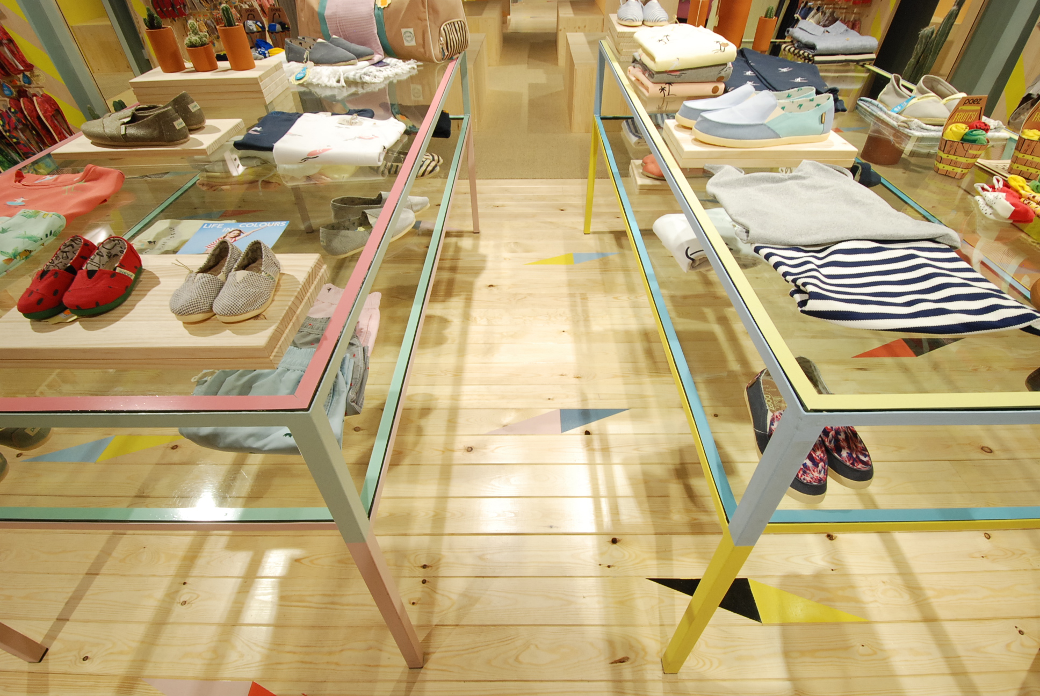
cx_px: 520
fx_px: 477
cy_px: 348
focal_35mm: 16
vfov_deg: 72.2
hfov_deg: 94.9
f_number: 10
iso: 500
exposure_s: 1/13
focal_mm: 11
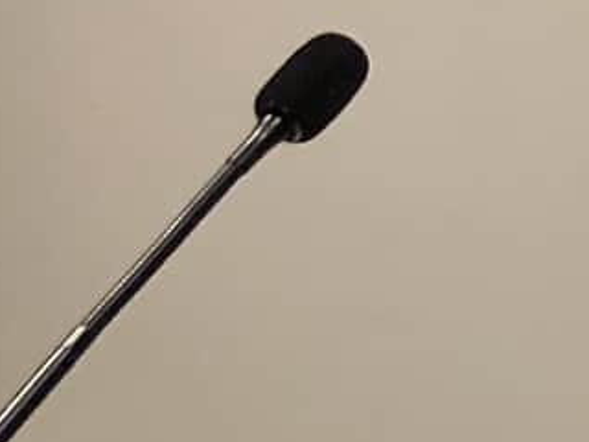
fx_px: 3046
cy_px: -490
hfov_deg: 9.1
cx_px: 1725
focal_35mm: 179
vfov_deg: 7.9
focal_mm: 3.99
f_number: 1.8
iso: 64
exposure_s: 1/15
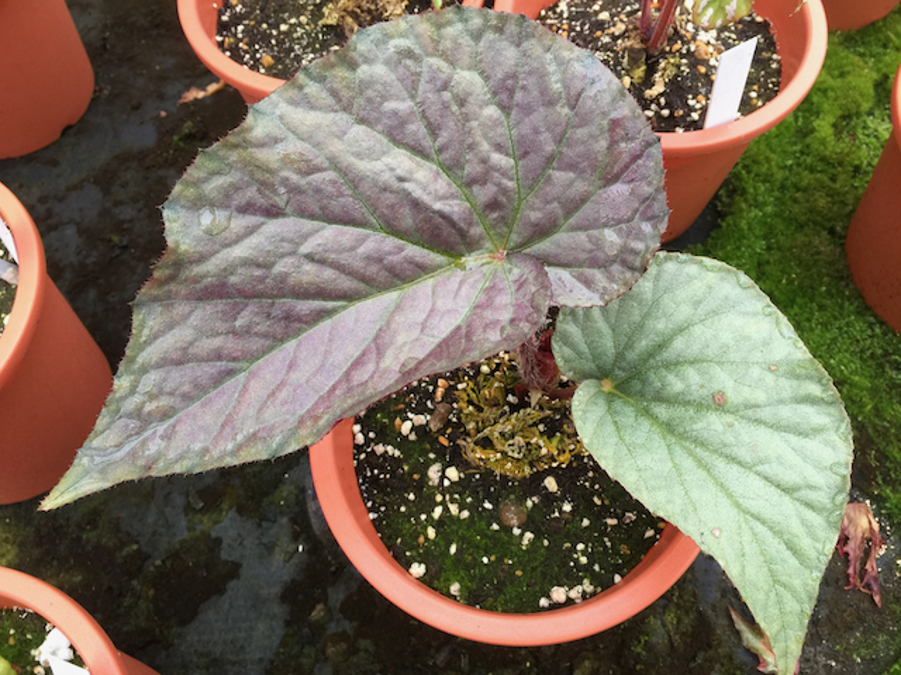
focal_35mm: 29
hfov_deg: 61.7
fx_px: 755
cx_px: 450
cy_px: 338
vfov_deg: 48.2
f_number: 2.2
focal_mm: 4.15
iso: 32
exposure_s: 1/30
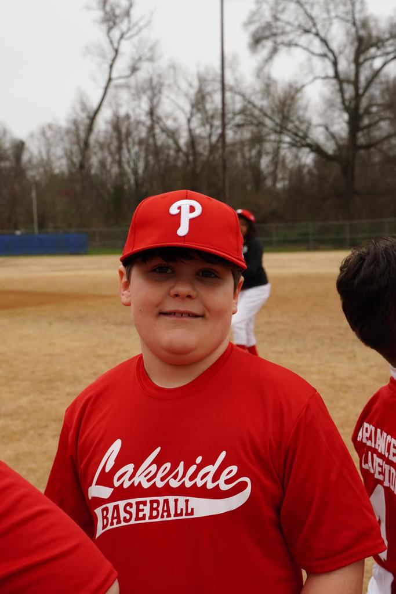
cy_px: 297
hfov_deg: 31.9
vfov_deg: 46.4
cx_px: 198
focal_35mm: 42
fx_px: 693
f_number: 5.6
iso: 800
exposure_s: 1/640
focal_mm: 28
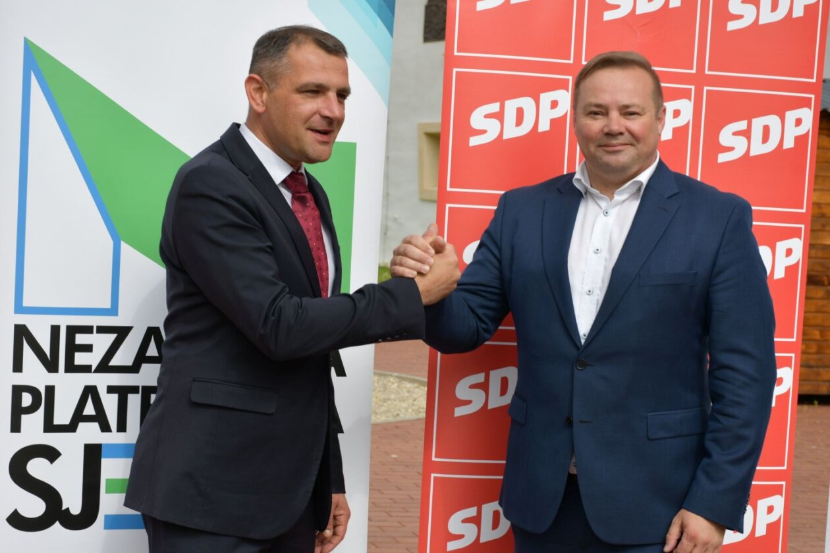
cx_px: 415
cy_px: 276
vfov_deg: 18.2
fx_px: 1729
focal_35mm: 75
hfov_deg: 27.0
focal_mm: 50
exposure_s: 1/250
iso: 125
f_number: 8
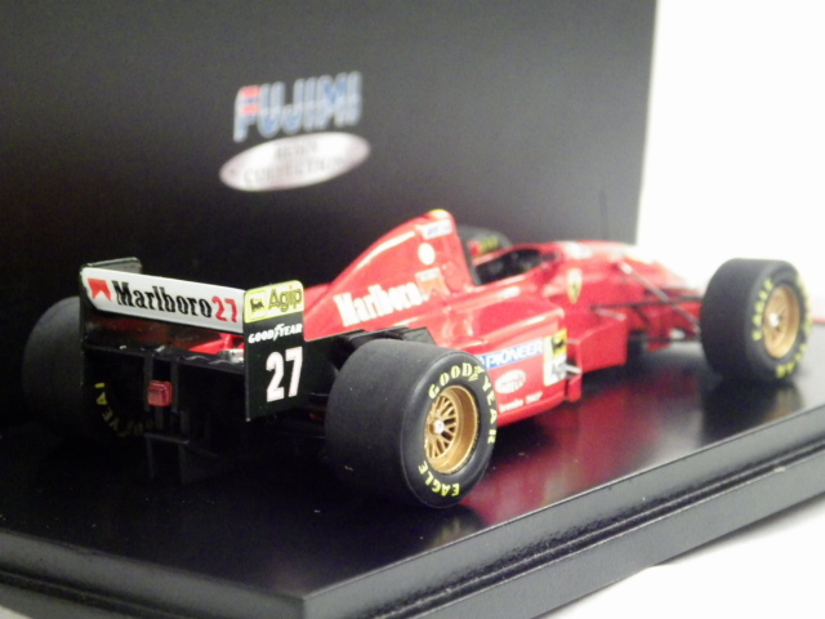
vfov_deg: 14.4
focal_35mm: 103
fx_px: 2455
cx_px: 412
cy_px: 310
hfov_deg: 19.1
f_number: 4.6
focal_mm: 18.4
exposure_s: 1/25
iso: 1600
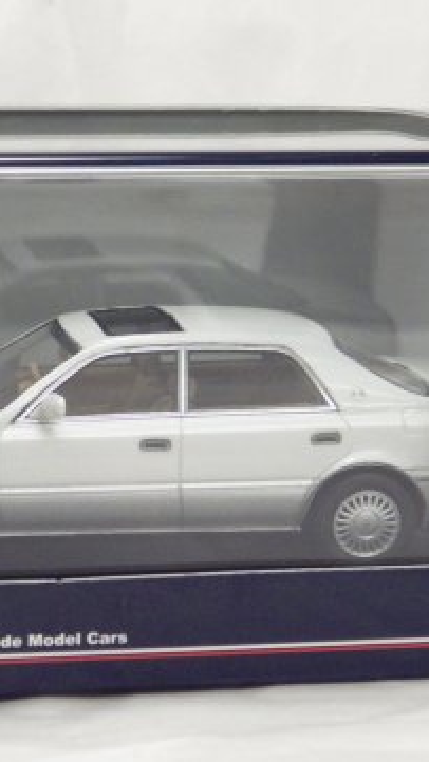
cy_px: 386
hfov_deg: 10.6
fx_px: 2306
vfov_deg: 18.8
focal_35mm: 114
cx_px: 32
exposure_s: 1/60
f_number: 4
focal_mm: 10.7
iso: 500
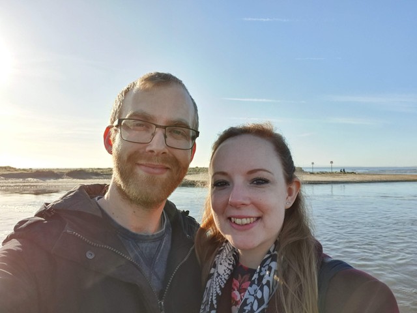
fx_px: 301
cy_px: 156
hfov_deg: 69.4
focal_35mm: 25
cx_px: 208
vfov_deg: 54.9
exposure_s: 1/896
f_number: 1.9
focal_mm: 3.3
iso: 50
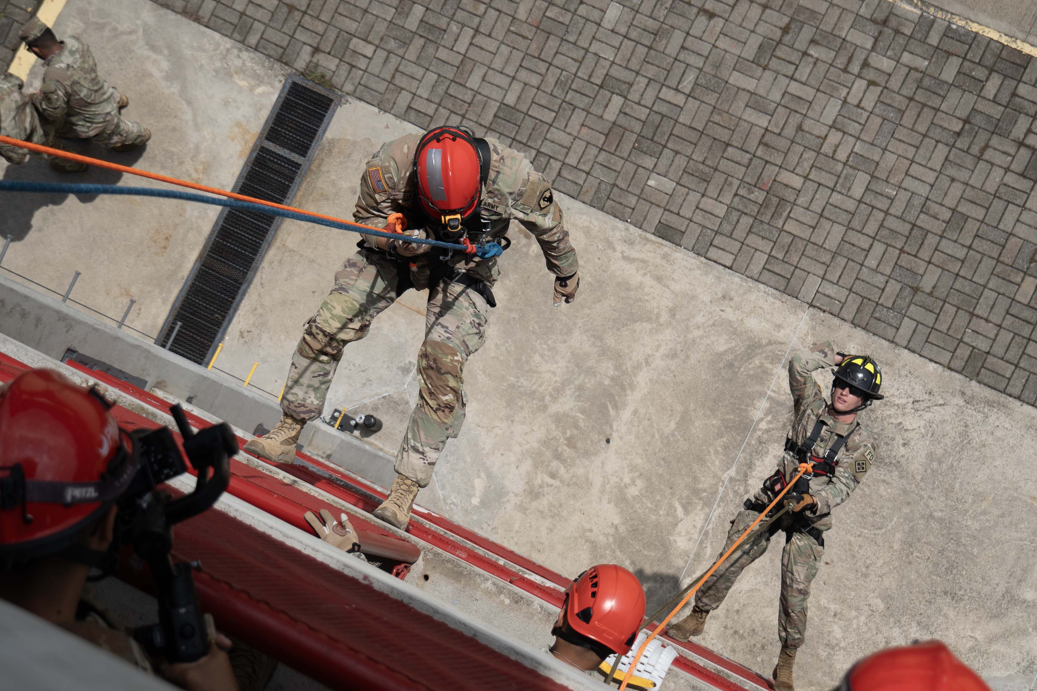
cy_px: 347
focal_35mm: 76
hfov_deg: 26.6
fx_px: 2189
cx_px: 545
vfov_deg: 17.9
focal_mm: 48
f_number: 5.6
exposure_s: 1/1000
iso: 100
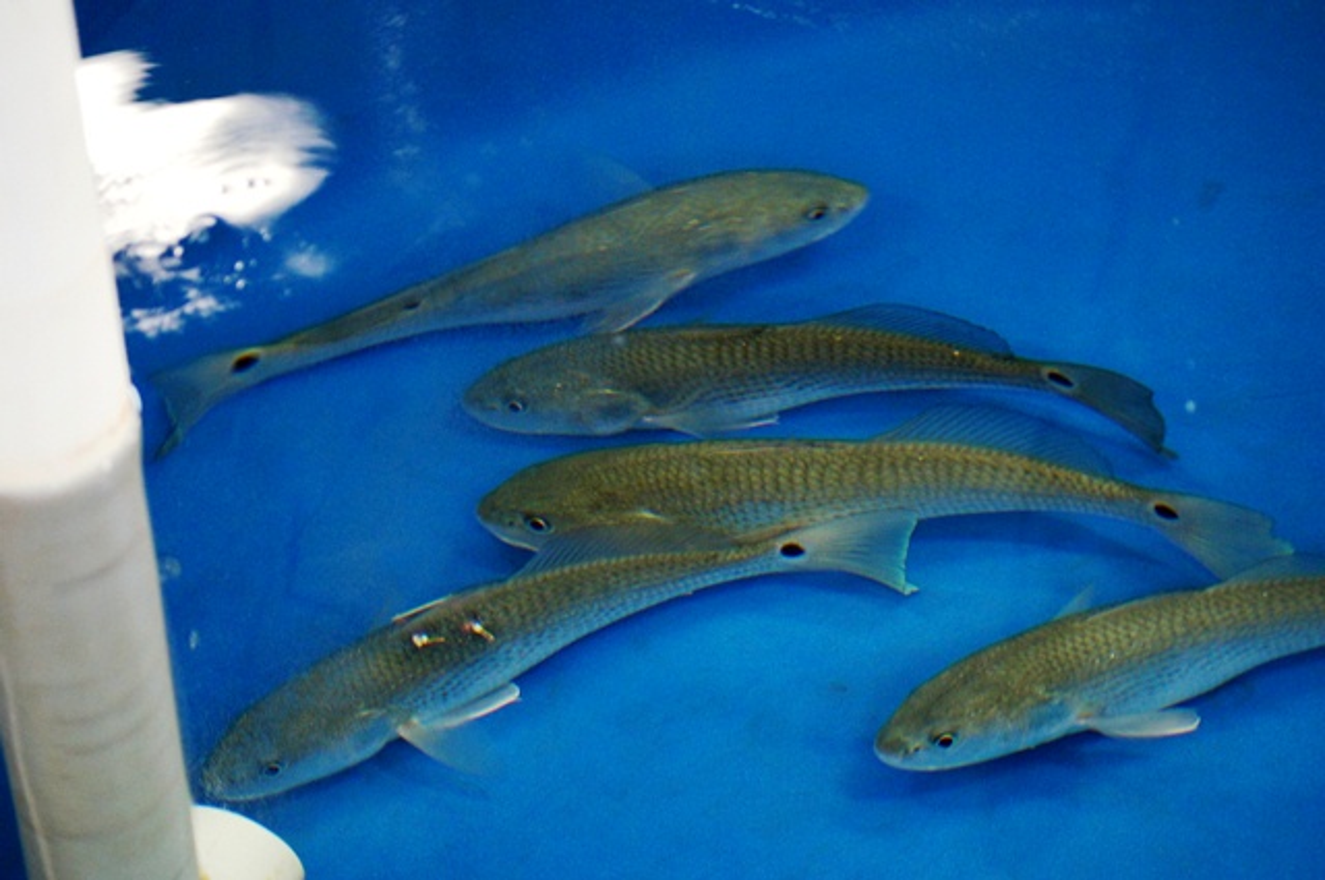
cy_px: 440
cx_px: 662
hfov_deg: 24.6
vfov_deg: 16.5
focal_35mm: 82
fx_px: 3033
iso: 1600
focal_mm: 55
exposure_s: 1/50
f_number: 4
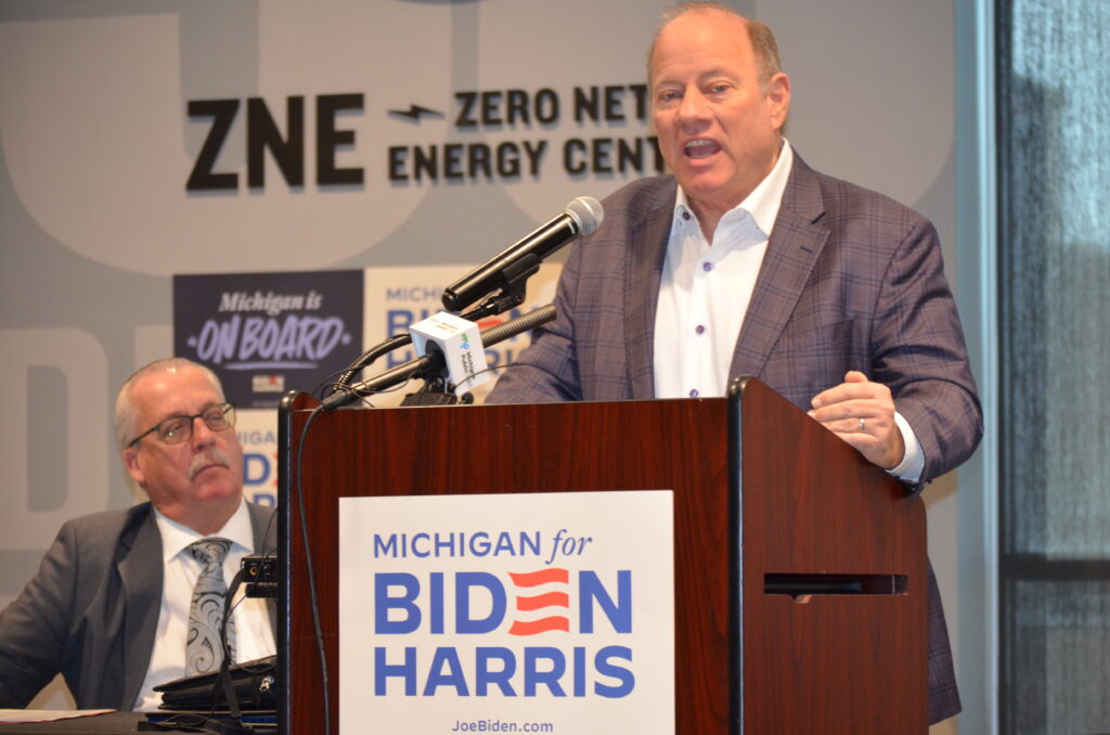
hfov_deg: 15.9
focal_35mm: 129
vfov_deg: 10.6
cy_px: 368
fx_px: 3969
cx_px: 555
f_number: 4.2
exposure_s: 1/60
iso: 1100
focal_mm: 86
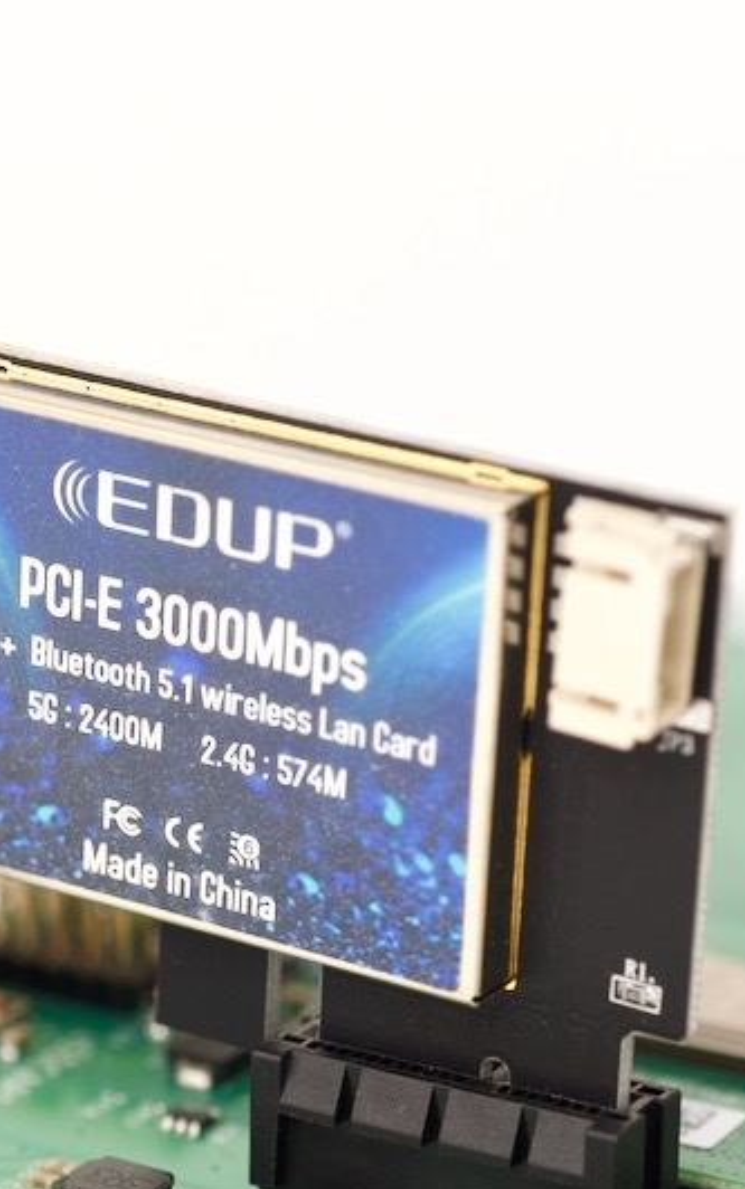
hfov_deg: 9.5
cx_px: 116
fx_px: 4478
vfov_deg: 15.1
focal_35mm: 138
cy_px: 738
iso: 400
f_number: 5.6
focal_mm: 60
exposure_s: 1/125
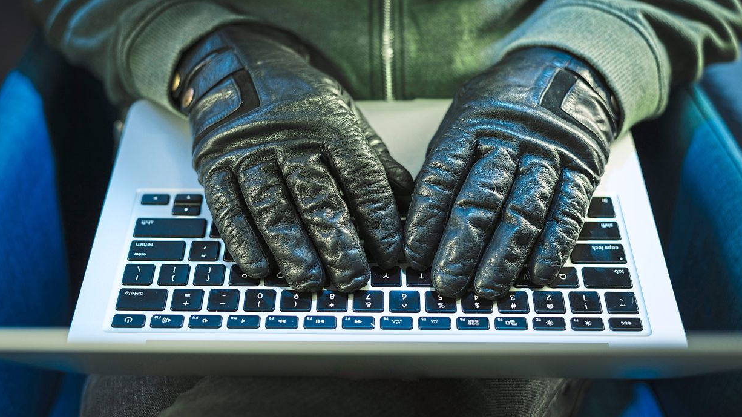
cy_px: 179
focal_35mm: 53
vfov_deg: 22.6
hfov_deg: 39.2
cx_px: 372
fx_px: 1043
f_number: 3.2
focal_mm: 50
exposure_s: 1/60
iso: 100
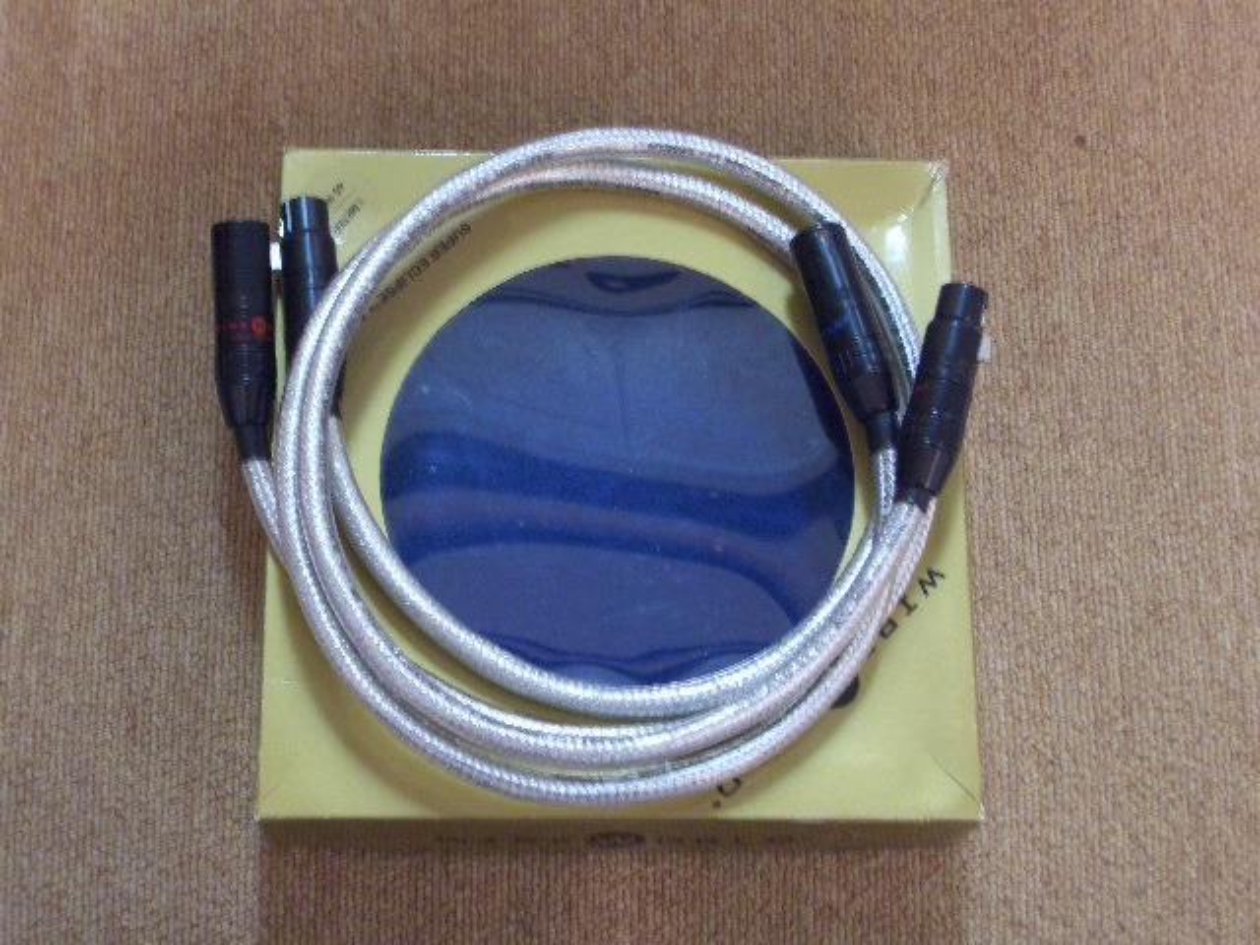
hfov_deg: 31.2
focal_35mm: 62
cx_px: 630
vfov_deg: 23.7
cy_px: 472
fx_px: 2257
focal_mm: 10.2
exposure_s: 1/8
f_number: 3.5
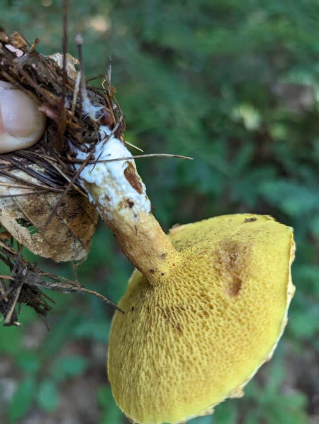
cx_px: 160
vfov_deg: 71.5
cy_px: 212
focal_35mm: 24
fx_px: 294
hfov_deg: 56.9
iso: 737
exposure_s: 1/139
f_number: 1.85
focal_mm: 6.81
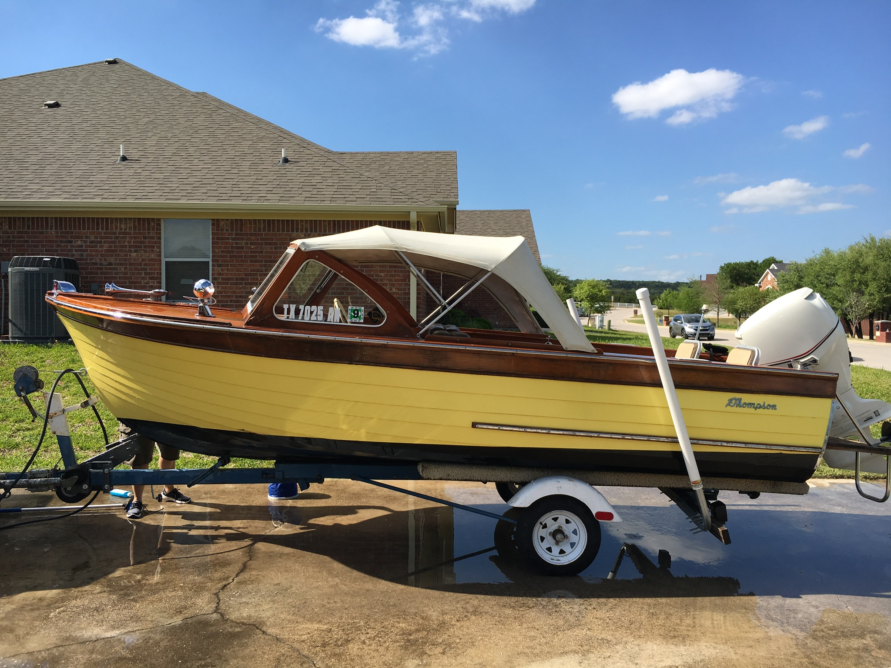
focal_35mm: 29
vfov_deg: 48.2
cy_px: 334
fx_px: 746
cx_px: 446
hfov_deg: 61.7
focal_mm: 4.15
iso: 25
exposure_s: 1/1399
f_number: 2.2
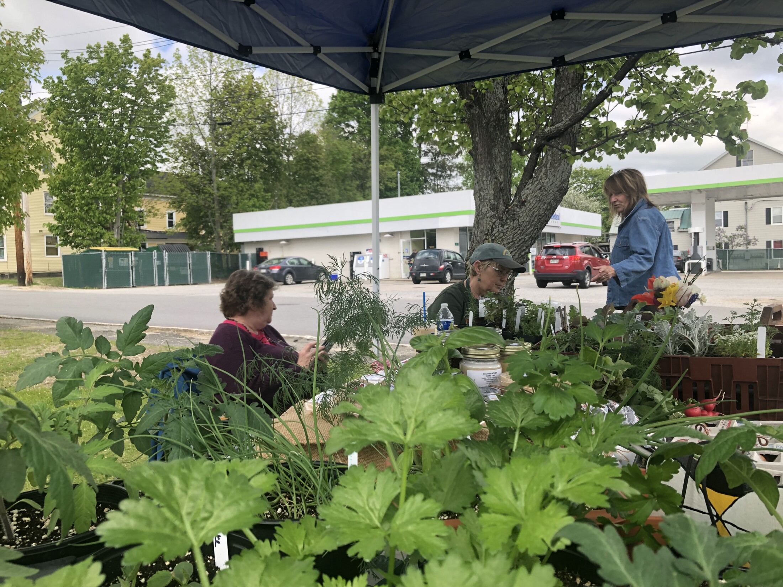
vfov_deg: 49.7
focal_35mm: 28
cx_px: 392
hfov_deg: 63.4
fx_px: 633
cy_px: 294
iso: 20
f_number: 1.8
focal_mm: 3.99
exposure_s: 1/615
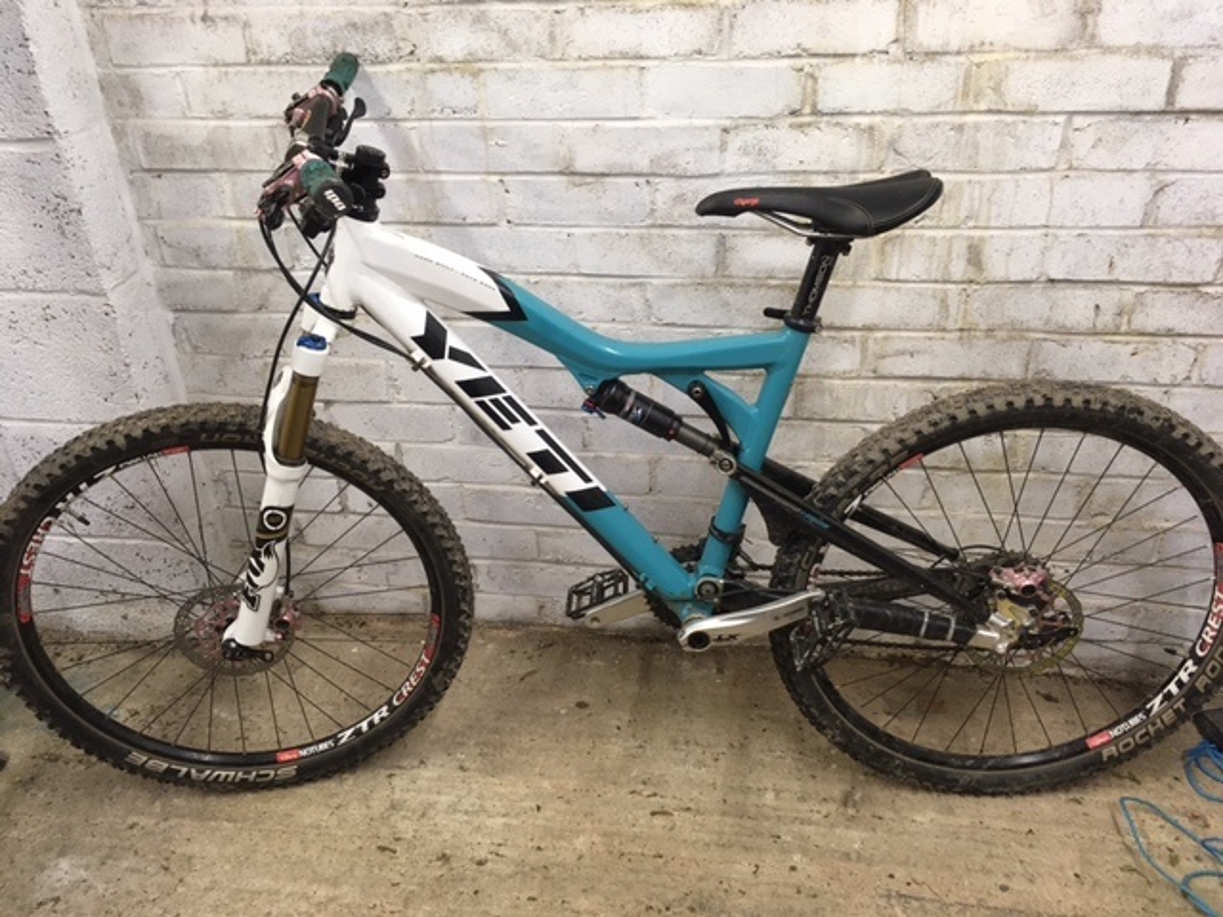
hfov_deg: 61.7
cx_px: 612
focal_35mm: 29
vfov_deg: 48.2
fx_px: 1025
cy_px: 458
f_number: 2.2
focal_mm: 4.15
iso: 125
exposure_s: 1/33
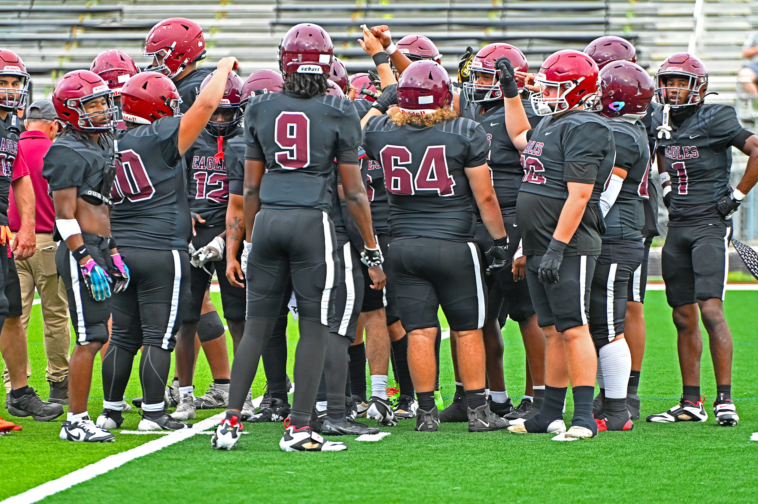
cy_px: 252
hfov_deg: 6.9
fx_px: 6312
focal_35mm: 300
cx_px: 379
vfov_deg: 4.6
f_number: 5.6
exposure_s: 1/250
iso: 2800
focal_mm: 300
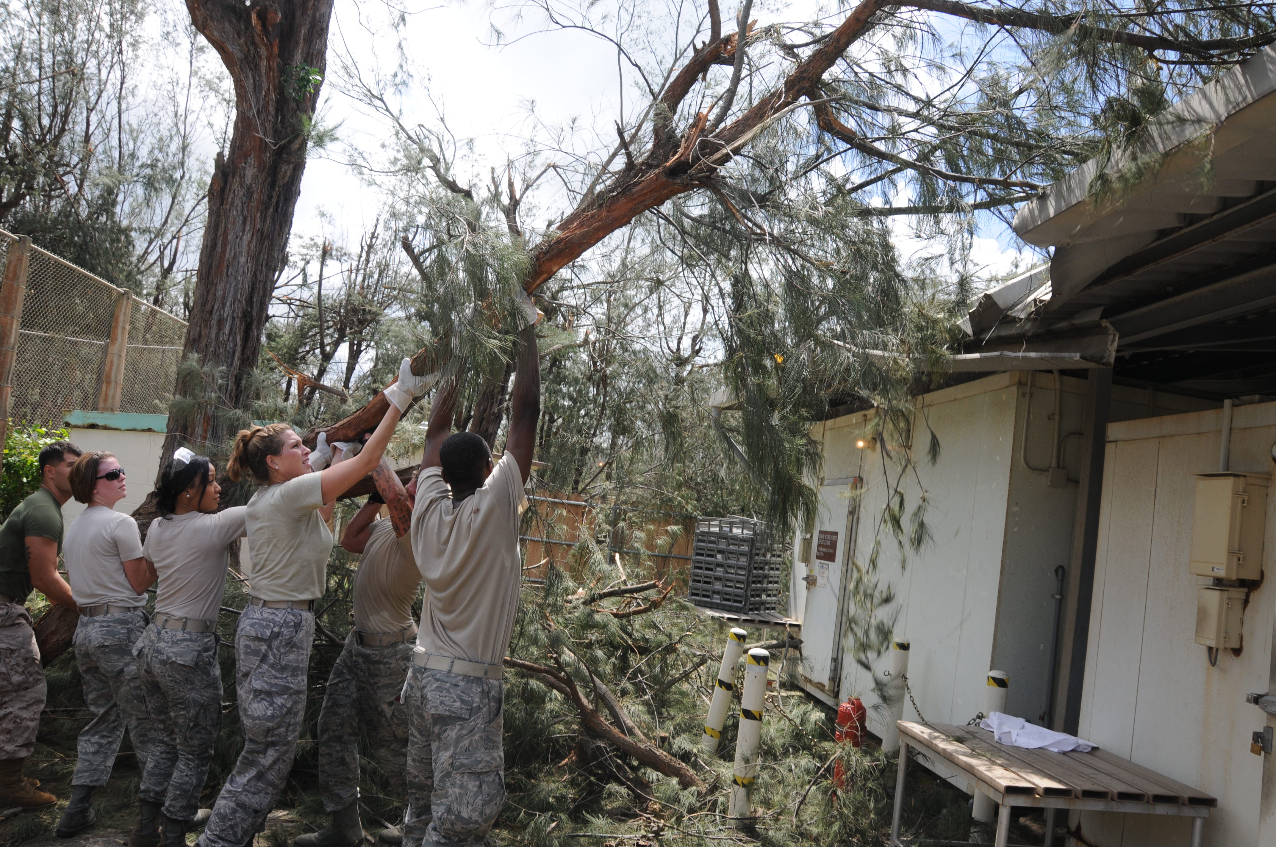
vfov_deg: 47.8
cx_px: 638
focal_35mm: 27
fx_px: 956
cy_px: 424
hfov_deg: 67.4
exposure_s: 1/200
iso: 200
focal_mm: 18
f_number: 8
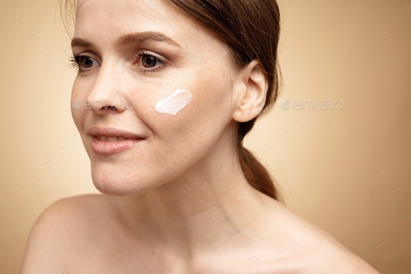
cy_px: 137
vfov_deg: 27.0
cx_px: 206
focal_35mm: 50
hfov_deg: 39.6
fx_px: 571
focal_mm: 50
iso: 80
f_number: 6.3
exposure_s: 1/160
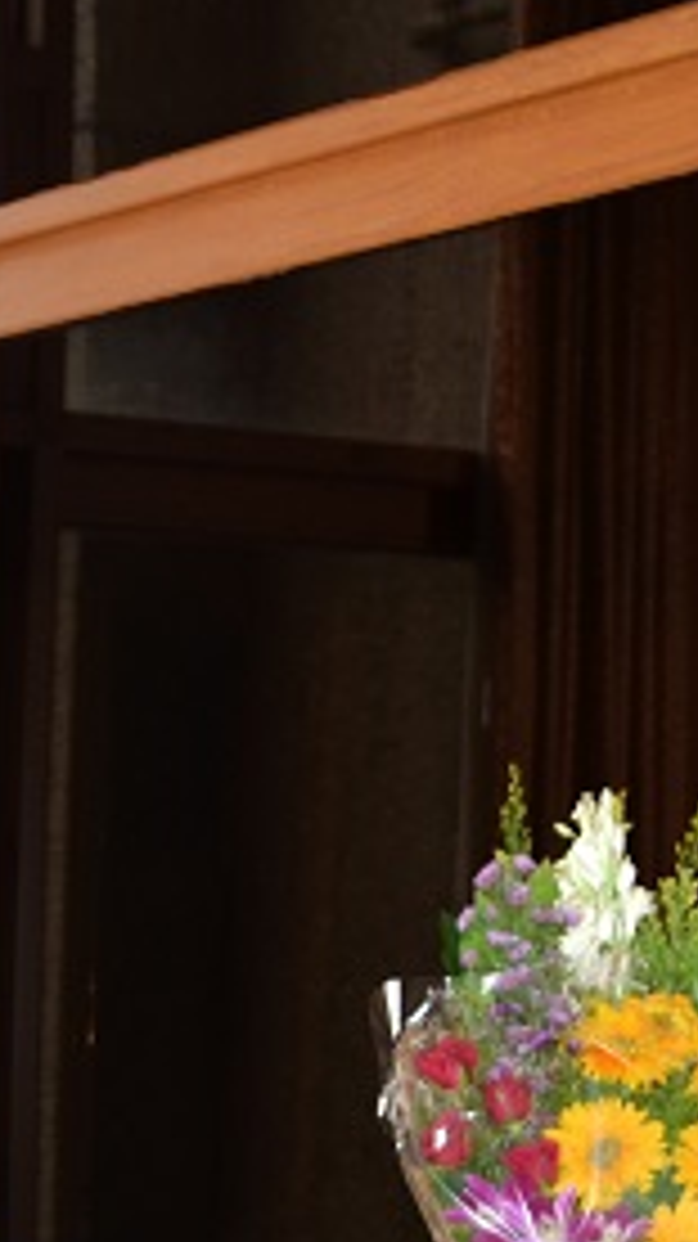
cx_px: -1067
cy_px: 1168
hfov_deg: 9.4
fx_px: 3690
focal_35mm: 112
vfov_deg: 18.7
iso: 320
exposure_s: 1/60
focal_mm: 20
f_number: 6.3
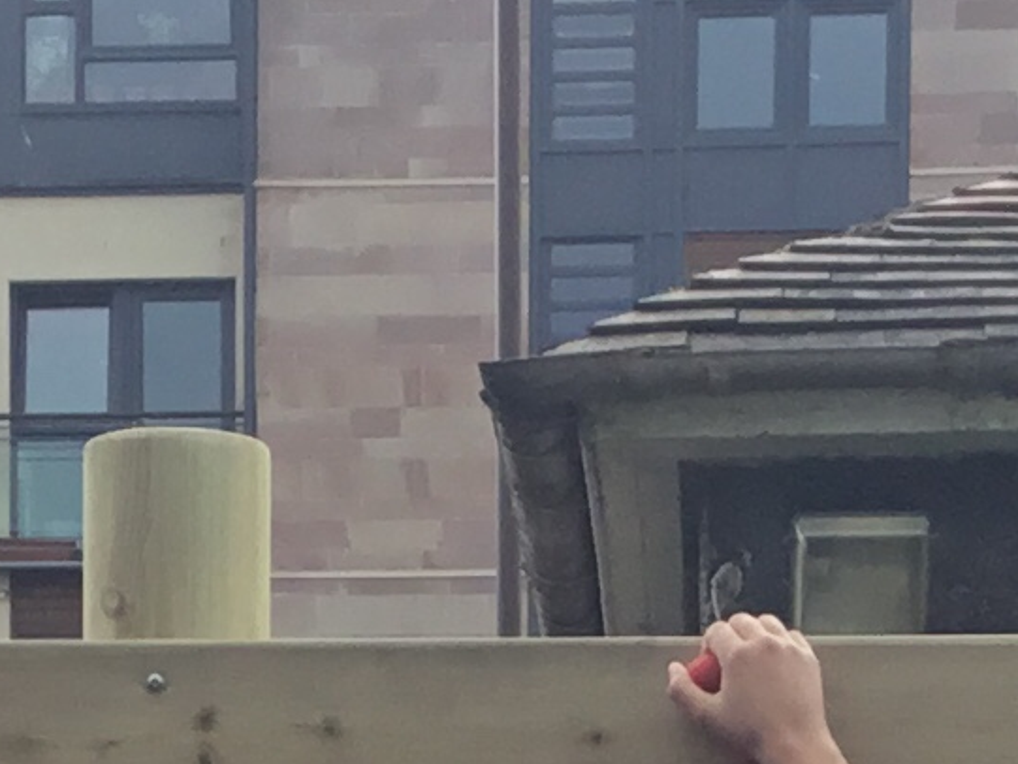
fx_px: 5501
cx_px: 280
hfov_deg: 10.6
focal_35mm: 187
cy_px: 1690
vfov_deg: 7.5
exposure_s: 1/334
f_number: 2.4
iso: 25
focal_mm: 3.3
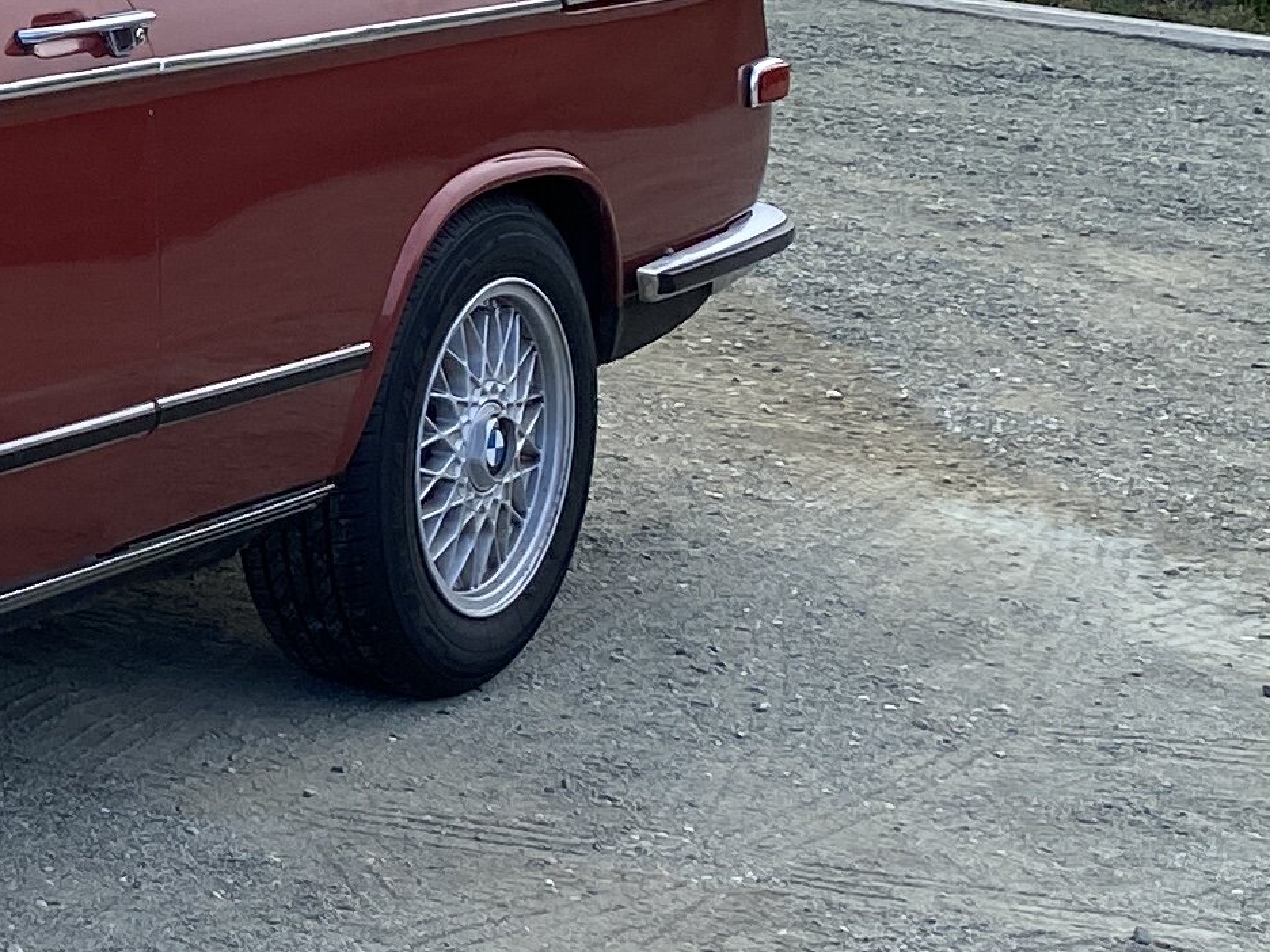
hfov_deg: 15.7
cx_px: -801
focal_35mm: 112
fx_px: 4109
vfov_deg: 13.2
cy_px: 206
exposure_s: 1/2028
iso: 32
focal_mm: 4.25
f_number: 1.8
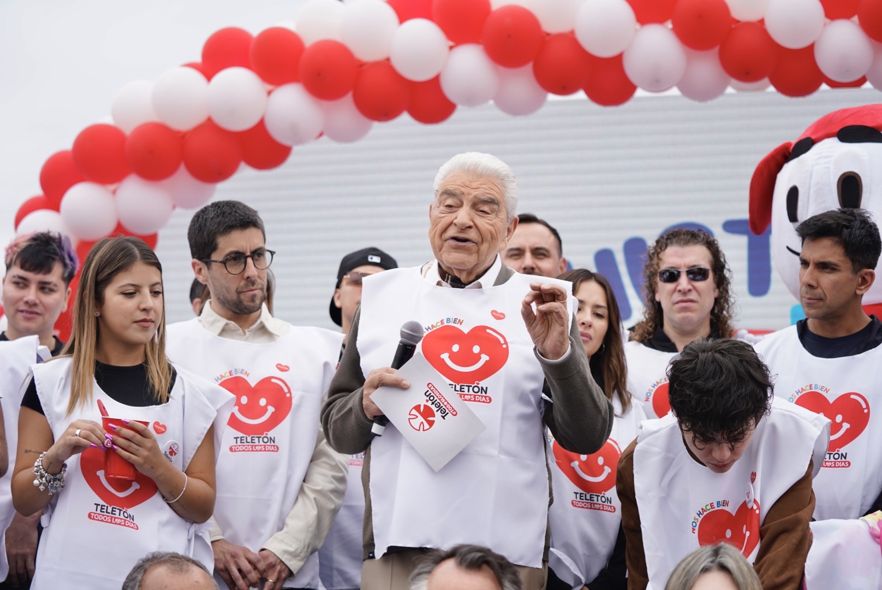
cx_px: 441
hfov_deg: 28.4
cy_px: 295
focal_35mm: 71
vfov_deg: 19.2
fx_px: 1741
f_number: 2.8
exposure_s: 1/800
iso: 125
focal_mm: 71
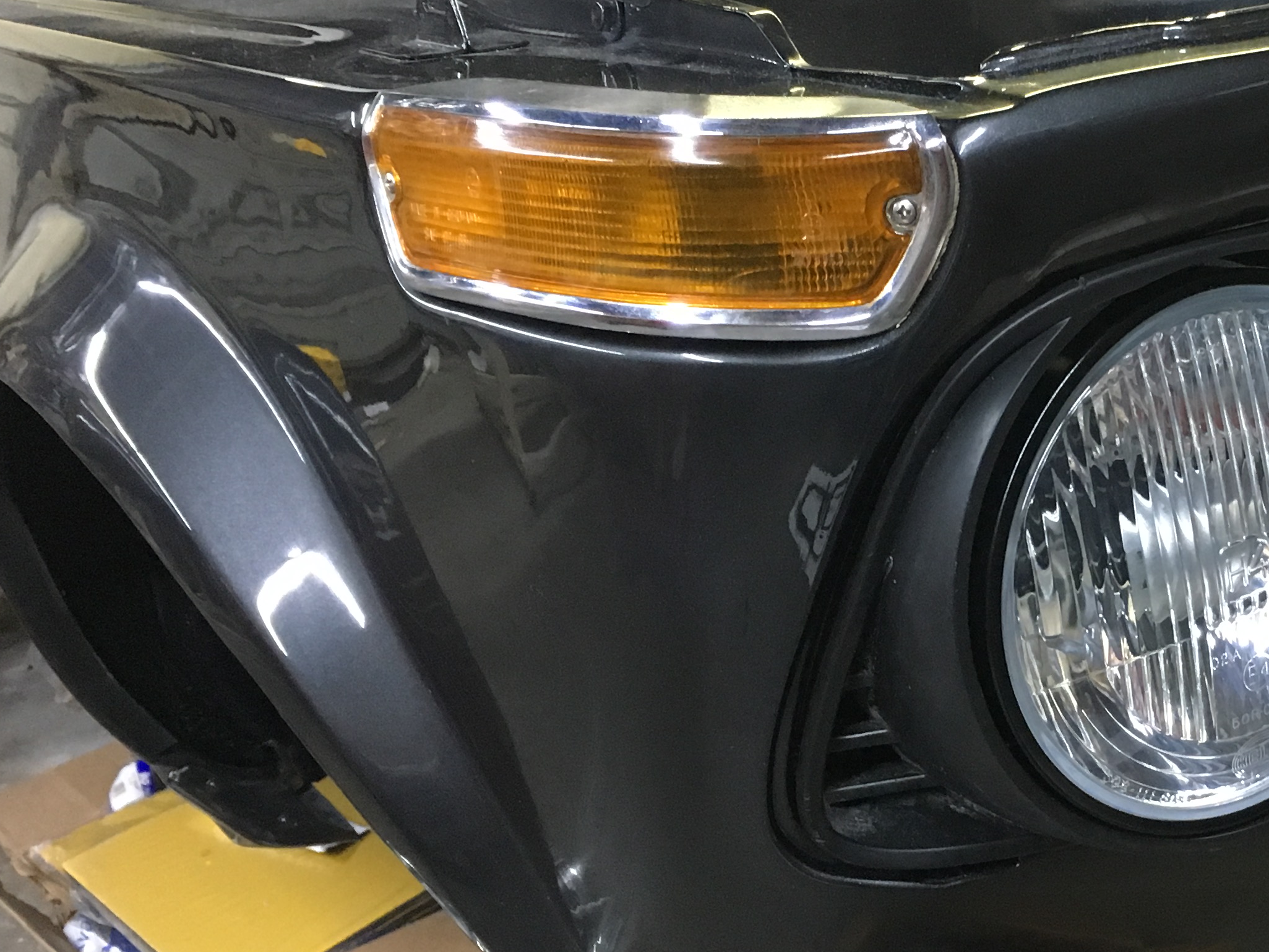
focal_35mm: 57
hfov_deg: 31.8
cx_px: 1189
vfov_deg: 25.6
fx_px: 2090
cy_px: 536
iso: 200
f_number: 2.2
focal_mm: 4.15
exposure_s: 1/30
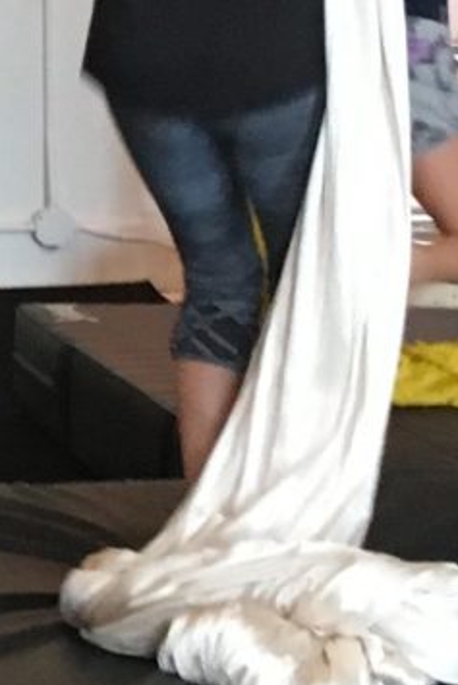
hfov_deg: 7.3
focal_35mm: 174
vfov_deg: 11.7
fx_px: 3317
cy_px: 77
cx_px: -729
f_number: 2.2
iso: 160
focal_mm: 4.15
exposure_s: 1/30
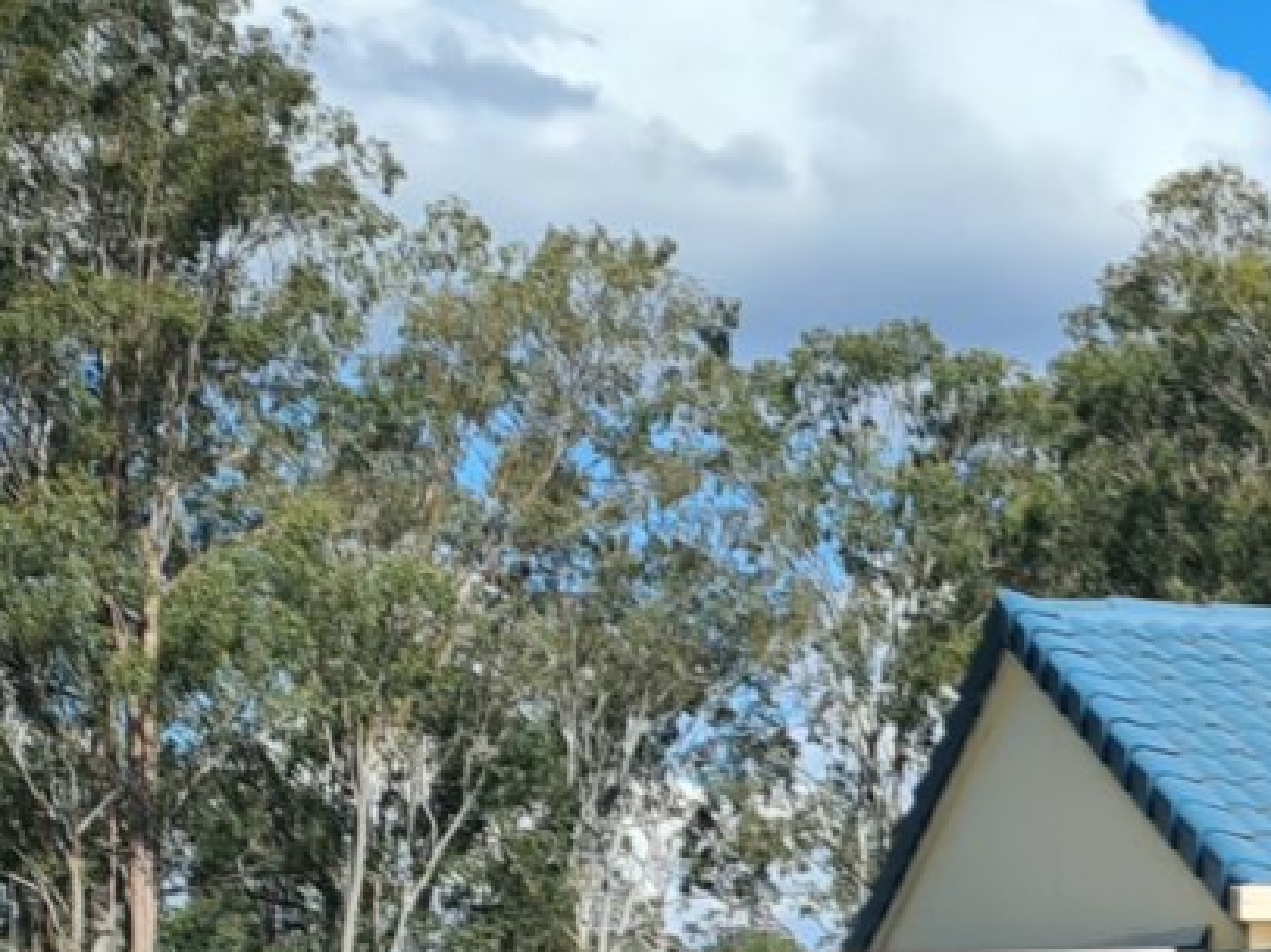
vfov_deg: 11.9
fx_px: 4514
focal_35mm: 123
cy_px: 949
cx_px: 2533
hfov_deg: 13.7
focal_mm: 5.4
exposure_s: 1/2288
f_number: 1.8
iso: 50
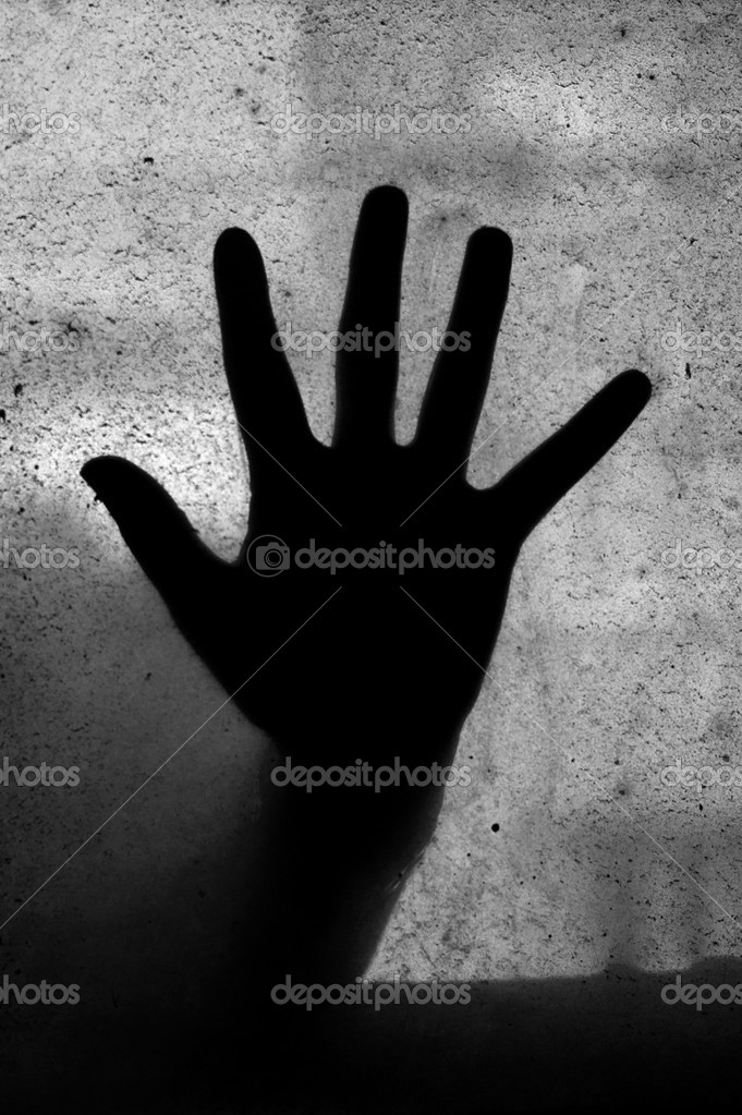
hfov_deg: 18.2
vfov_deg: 27.0
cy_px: 558
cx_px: 371
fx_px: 2321
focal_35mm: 75
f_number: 2.8
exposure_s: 1/1000
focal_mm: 50
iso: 200
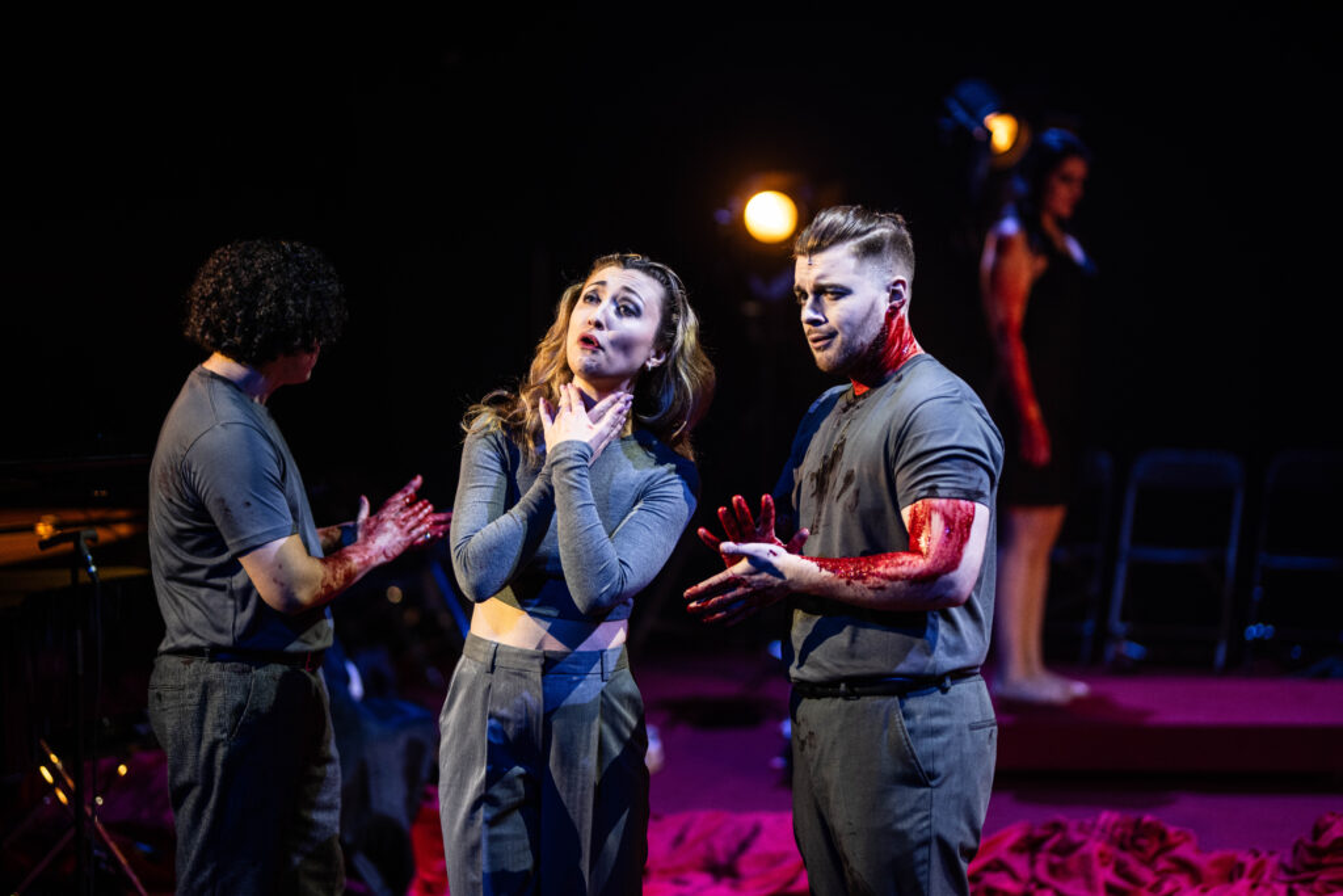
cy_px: 448
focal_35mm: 85
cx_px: 672
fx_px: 3171
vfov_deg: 16.1
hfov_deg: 23.9
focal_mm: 85
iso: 800
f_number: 1.4
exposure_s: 1/125
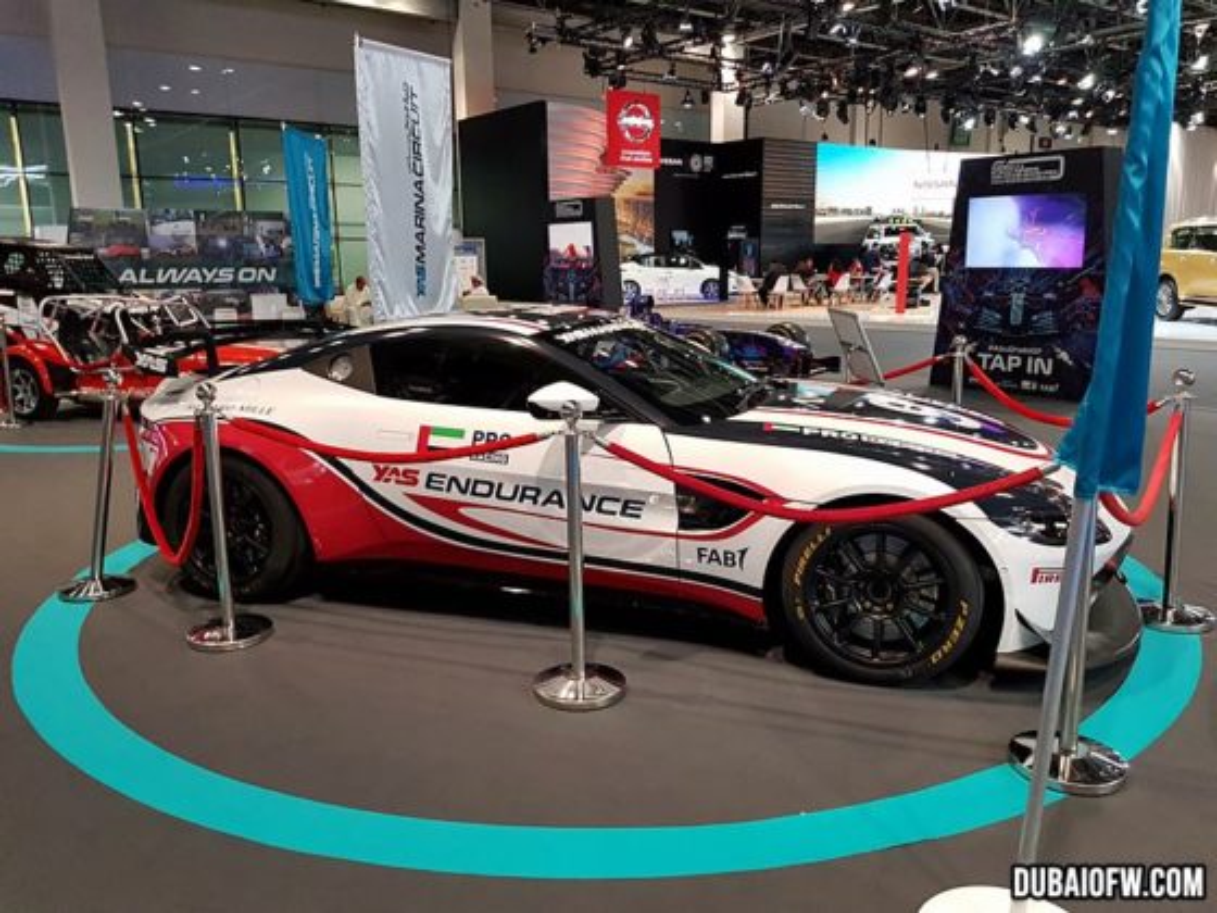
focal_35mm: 26
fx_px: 914
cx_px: 608
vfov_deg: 53.1
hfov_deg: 67.3
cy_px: 456
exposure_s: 1/100
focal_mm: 4.3
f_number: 1.7
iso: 320
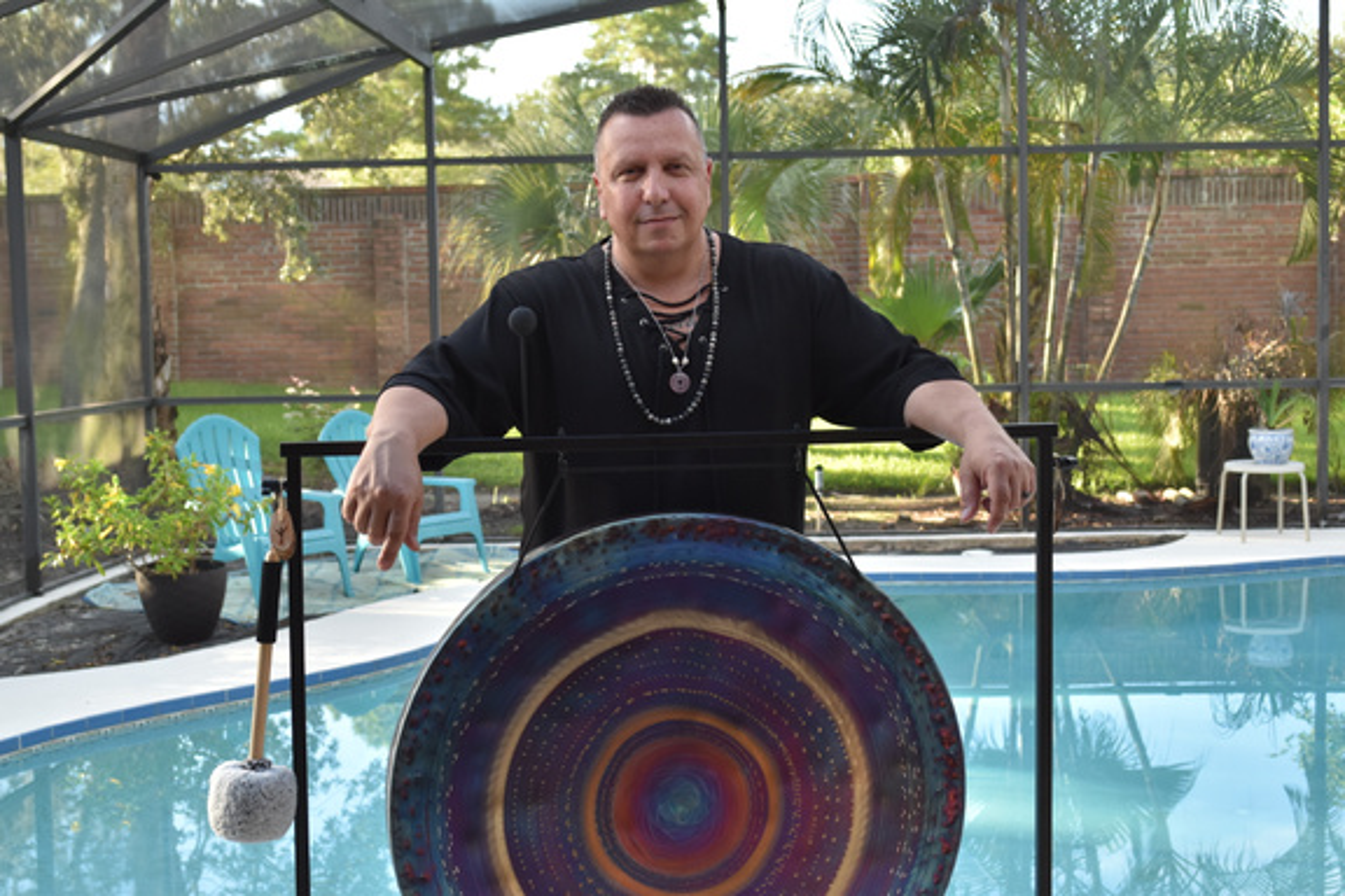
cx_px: 672
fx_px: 1961
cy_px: 448
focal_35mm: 52
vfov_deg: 25.8
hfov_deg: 37.9
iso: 400
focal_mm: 35
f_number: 5.6
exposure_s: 1/125
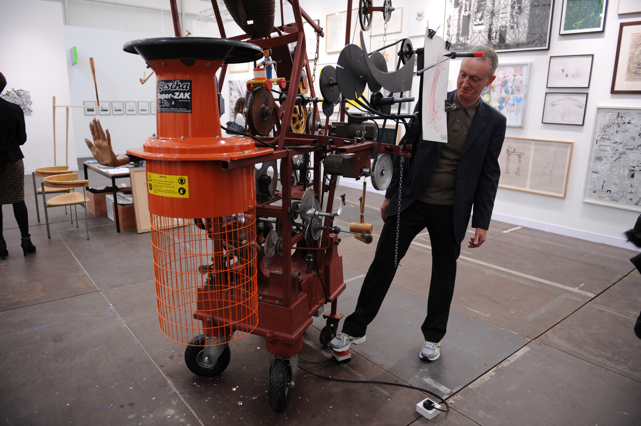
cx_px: 320
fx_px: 427
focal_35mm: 24
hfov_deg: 73.8
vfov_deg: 53.1
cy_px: 213
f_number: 3.2
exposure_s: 1/160
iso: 320
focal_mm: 24
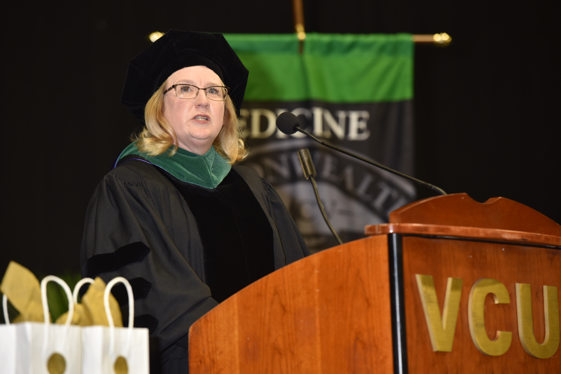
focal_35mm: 180
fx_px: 2806
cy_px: 187
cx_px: 280
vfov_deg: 7.6
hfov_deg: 11.4
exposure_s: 1/40
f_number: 4.5
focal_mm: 180
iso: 400
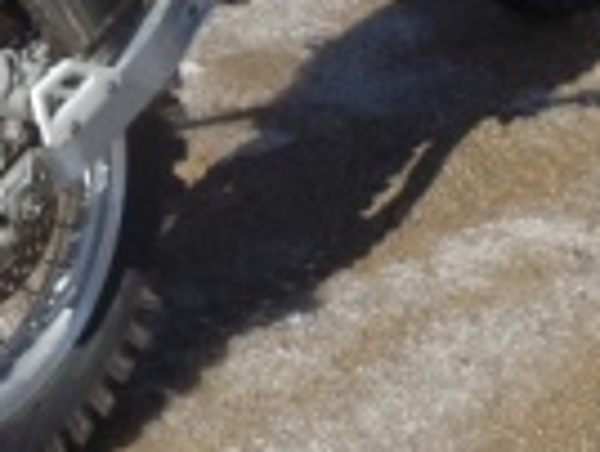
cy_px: -192
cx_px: 161
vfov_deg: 9.9
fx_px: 2553
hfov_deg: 13.4
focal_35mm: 147
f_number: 7.1
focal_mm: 6
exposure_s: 1/320
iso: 100
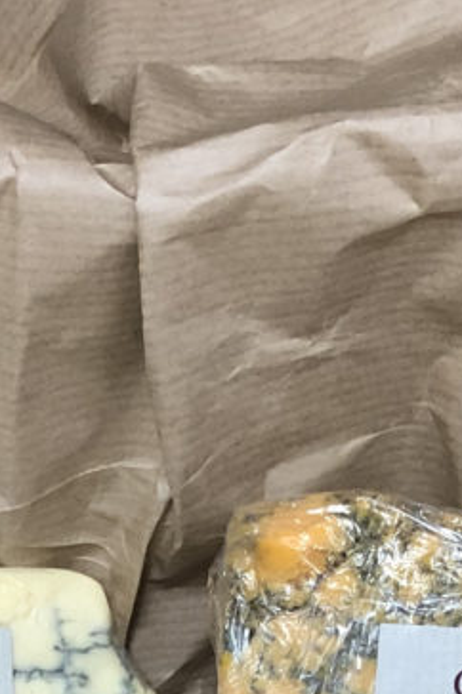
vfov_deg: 14.9
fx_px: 2372
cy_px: 1173
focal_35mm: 123
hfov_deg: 11.1
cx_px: 199
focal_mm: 3.99
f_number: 1.8
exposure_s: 1/25
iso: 40
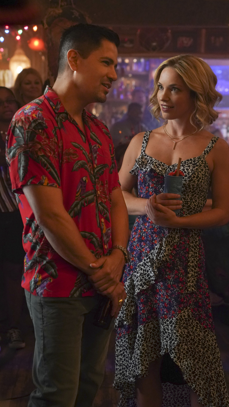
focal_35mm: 74
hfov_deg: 16.3
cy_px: 204
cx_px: 116
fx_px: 799
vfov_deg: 28.6
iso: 5000
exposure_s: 1/200
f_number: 4.5
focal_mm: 70
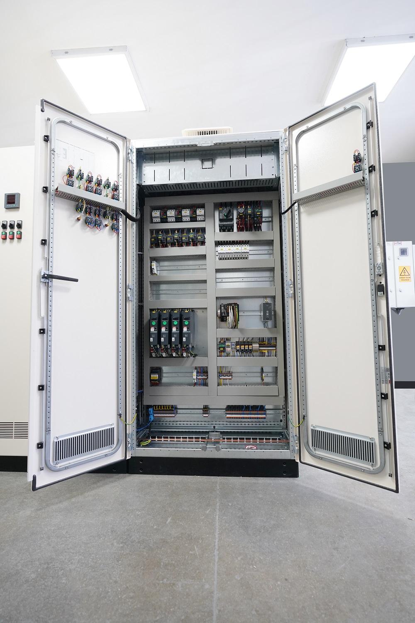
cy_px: 312
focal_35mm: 16
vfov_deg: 96.7
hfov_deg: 73.8
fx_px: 277
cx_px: 208
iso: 1600
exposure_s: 1/60
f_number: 4
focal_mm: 16
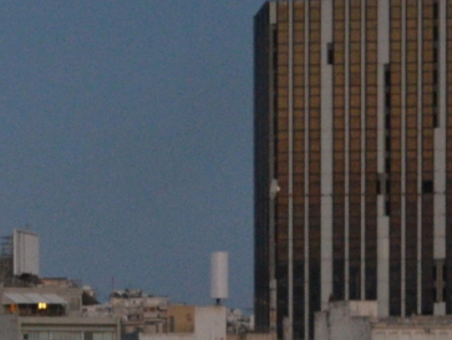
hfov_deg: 6.8
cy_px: 620
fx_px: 3634
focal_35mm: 278
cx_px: -572
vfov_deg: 5.3
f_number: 5.6
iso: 1600
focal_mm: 38
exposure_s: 1/30
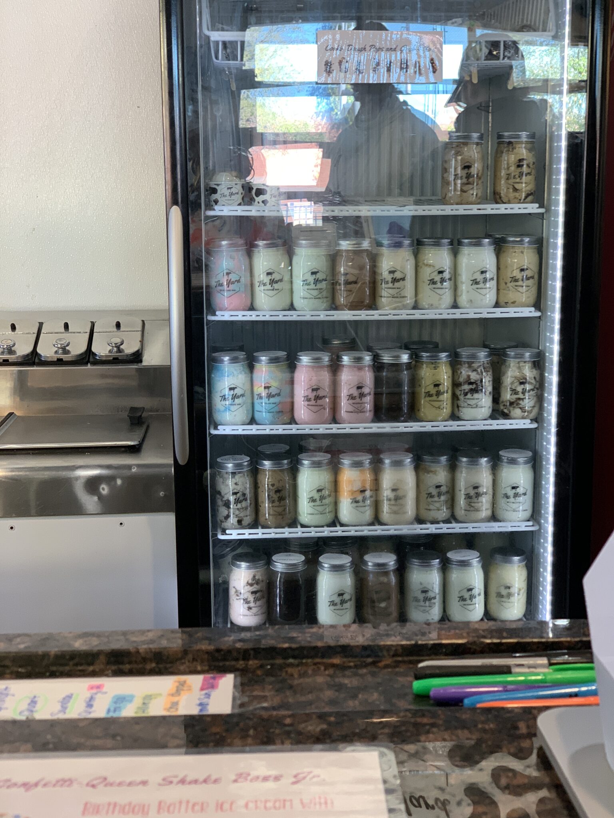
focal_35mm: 52
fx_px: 1230
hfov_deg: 28.0
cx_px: 307
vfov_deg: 36.8
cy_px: 409
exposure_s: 1/60
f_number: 2.4
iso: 100
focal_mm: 6
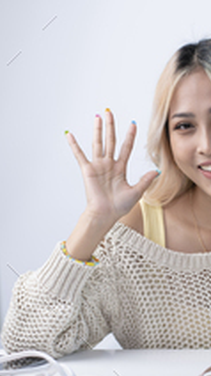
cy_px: 246
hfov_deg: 11.8
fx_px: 1016
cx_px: 165
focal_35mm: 102
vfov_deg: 20.9
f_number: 3.5
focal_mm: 35
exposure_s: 1/160
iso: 200
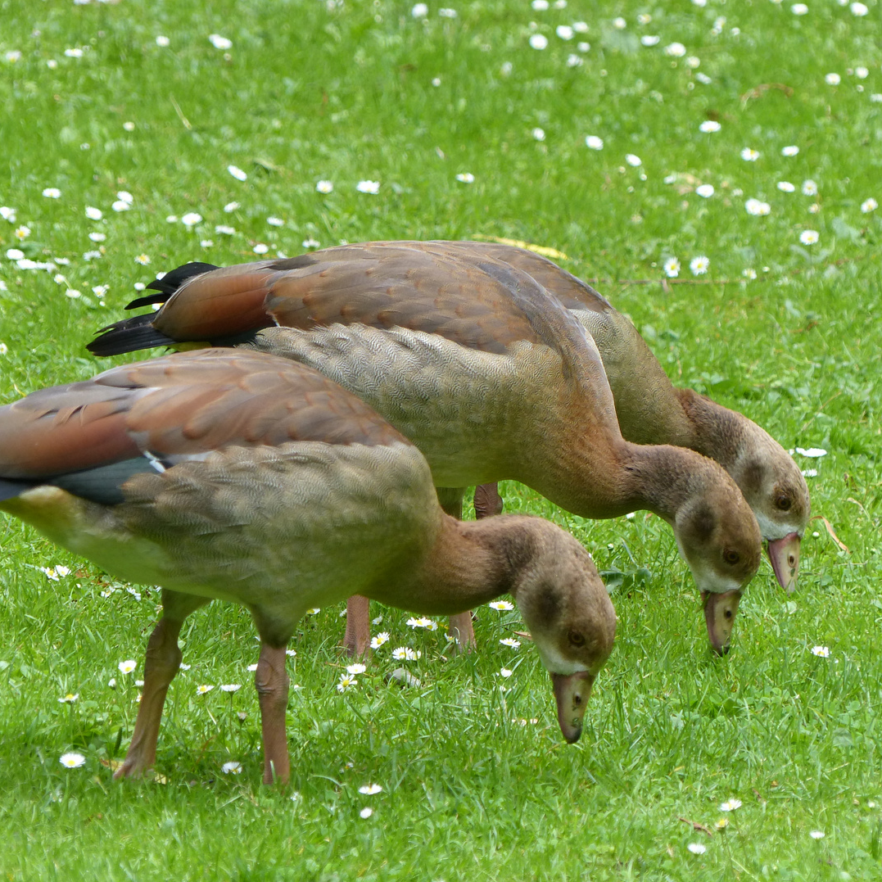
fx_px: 14067
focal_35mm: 488
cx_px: 388
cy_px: 441
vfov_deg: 3.6
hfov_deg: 3.6
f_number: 3.5
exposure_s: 1/250
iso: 200
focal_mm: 74.3
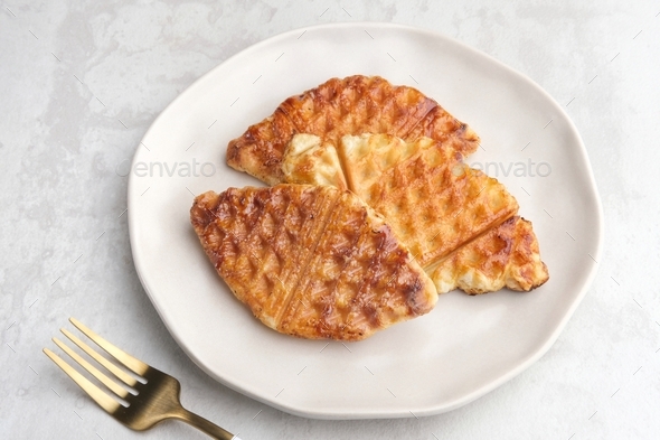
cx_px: 330
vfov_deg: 25.5
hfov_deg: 37.5
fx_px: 971
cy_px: 220
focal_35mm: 53
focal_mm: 35
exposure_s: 1/80
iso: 400
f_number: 16
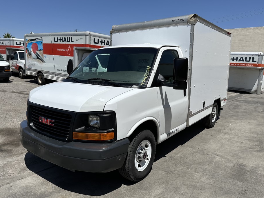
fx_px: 206
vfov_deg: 51.4
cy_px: 94
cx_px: 124
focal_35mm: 27
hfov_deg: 65.2
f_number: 1.78
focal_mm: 6.86
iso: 80
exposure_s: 1/9709
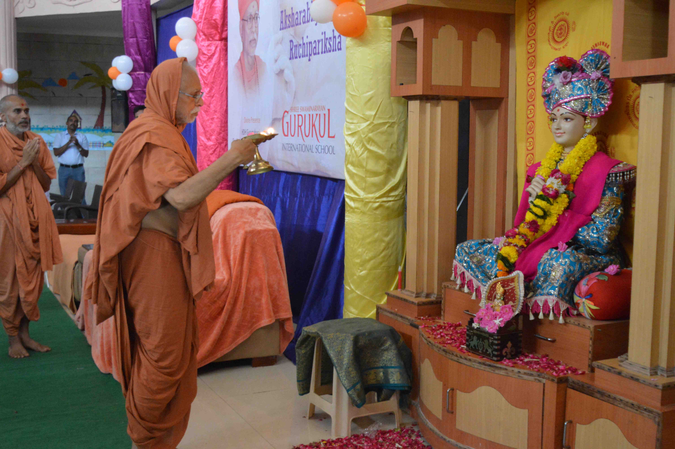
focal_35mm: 44
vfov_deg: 30.8
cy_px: 224
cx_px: 338
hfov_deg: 45.0
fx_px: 815
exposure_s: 1/20
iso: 3200
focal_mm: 29
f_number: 4.2
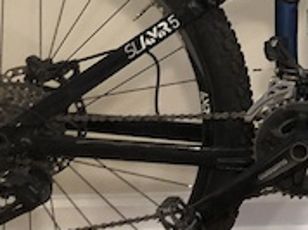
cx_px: 419
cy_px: -97
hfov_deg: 14.9
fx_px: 1120
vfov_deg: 11.3
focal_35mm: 126
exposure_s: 1/15
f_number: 1.8
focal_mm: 3.99
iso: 50
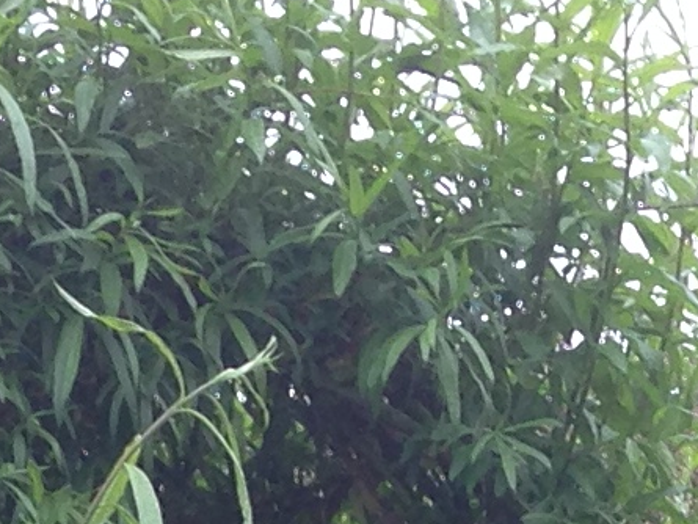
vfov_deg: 5.7
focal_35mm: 242
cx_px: 287
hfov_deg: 8.2
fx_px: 4881
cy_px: 1698
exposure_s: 1/120
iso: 50
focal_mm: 4.12
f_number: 2.4
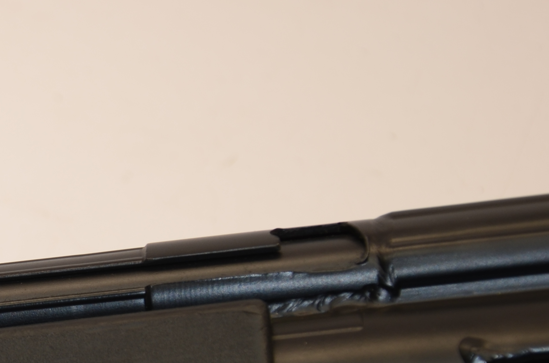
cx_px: -236
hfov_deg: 8.1
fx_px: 3789
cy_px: 300
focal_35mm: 249
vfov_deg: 5.5
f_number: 5
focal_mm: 58
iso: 100
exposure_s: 1/60
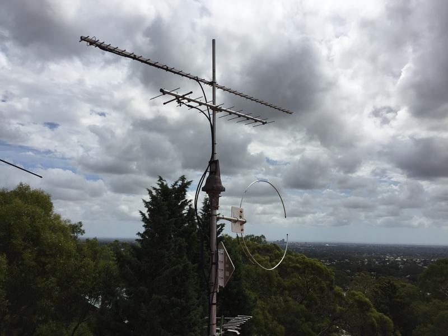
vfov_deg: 48.2
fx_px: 375
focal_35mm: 29
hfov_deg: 61.7
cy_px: 168
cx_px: 224
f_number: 2.2
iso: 32
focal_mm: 4.15
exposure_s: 1/6623
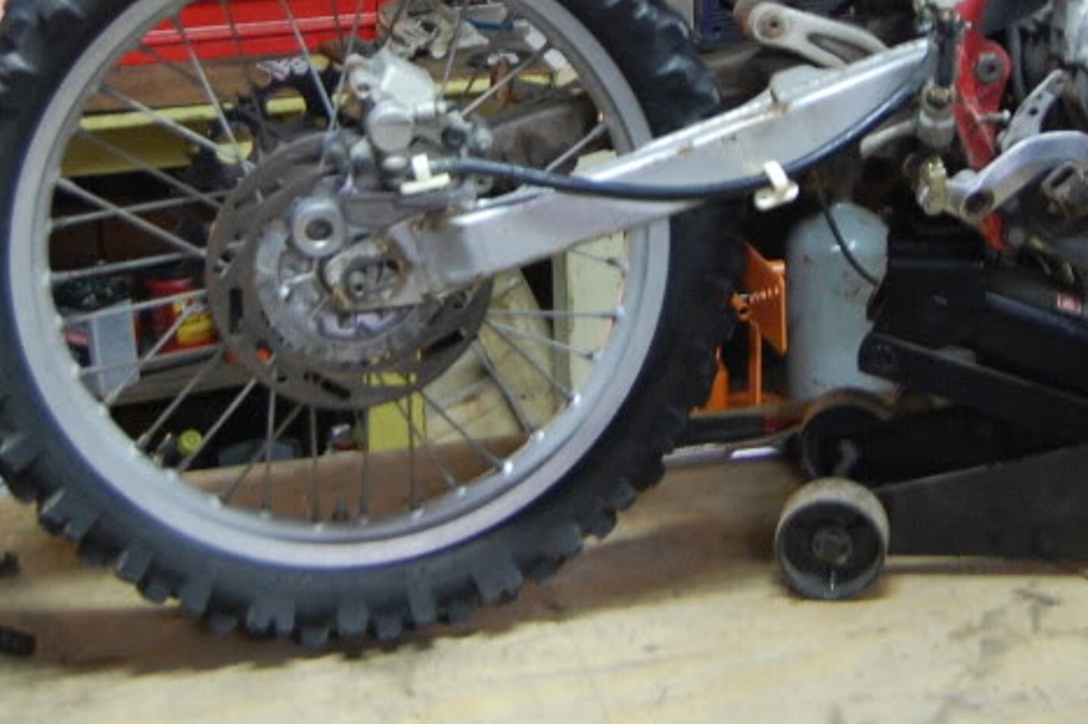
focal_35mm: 79
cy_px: 93
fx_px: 2386
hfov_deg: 25.7
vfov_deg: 17.0
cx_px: 629
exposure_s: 1/8
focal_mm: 24
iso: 1000
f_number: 4
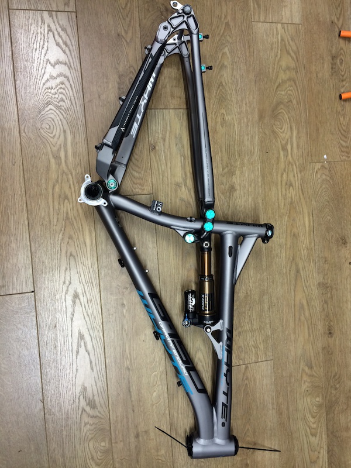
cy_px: 234
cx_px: 176
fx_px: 406
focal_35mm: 30
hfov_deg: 46.8
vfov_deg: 60.0
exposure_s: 1/33
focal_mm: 4.12
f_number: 2.2
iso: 100
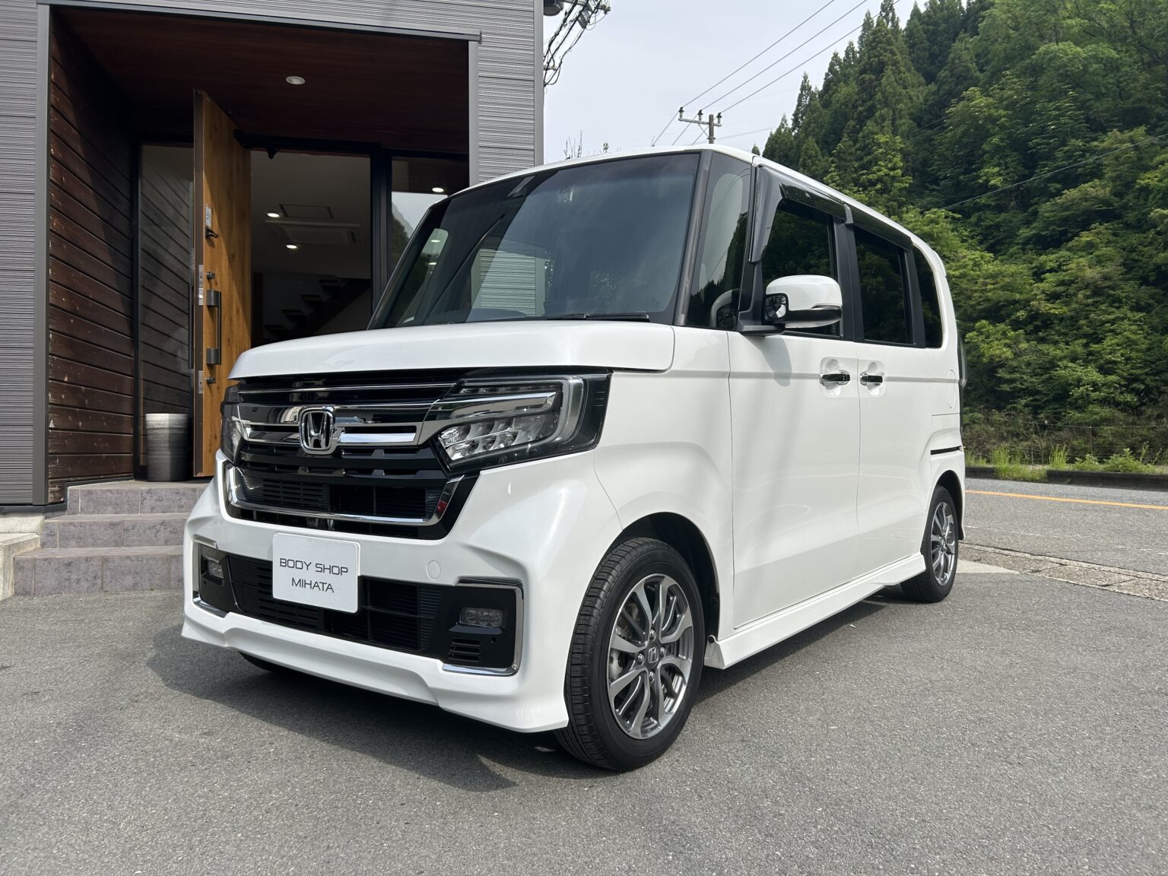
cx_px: 584
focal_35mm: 26
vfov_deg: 53.1
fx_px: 877
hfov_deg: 67.3
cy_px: 438
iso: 50
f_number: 1.5
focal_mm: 5.7
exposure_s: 1/2841
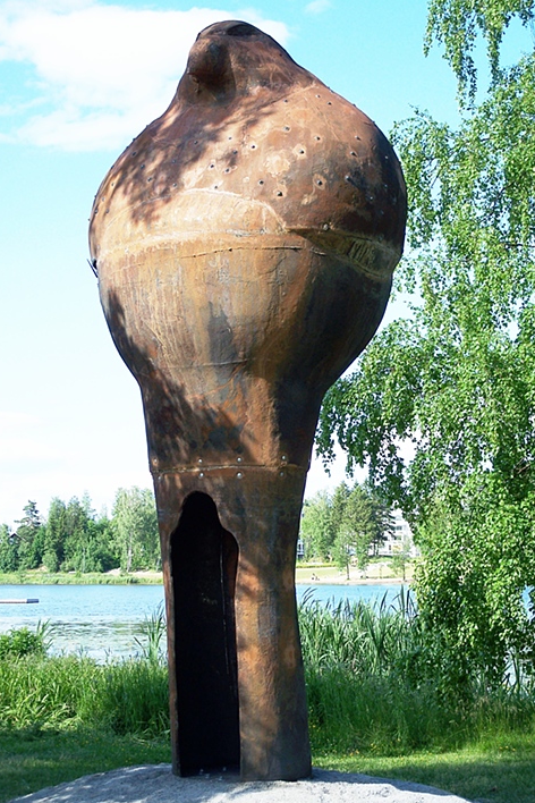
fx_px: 1649
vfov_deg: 27.3
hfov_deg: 18.4
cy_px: 399
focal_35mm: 74
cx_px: 272
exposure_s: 1/513
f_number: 3.2
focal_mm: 14.7
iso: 61
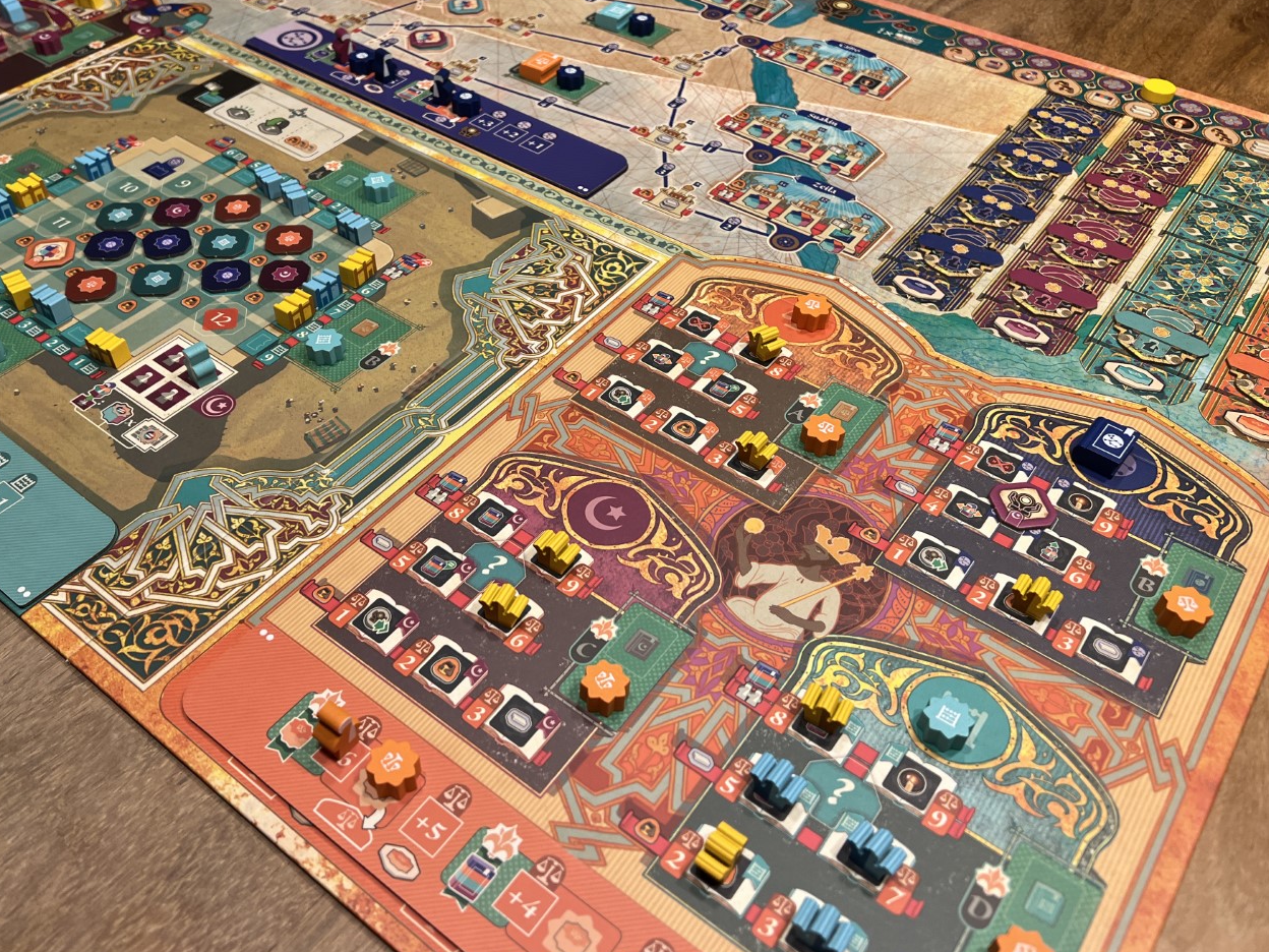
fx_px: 1100
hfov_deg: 59.8
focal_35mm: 30
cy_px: 420
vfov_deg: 46.7
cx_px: 557
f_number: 1.5
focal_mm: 5.7
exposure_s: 1/100
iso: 100
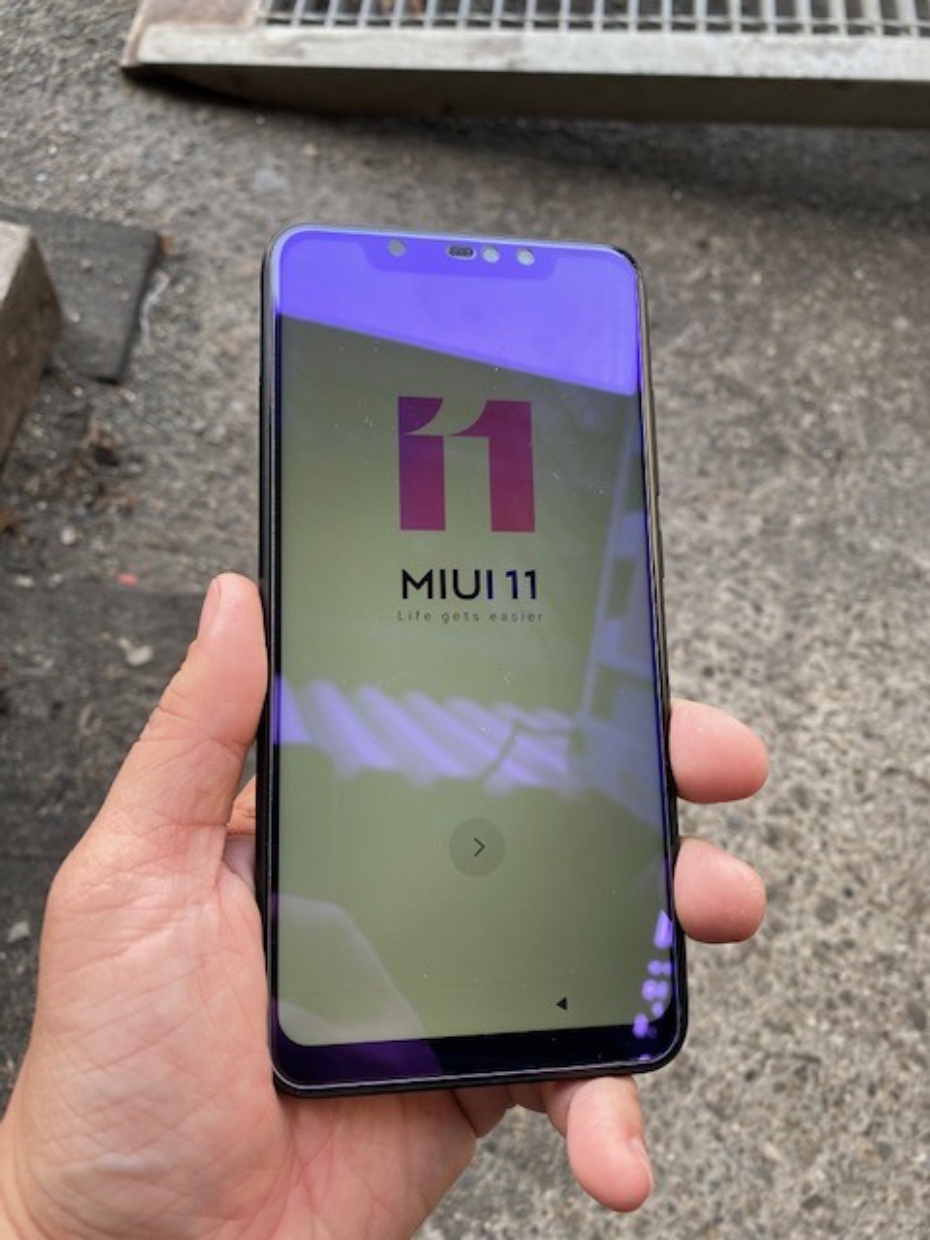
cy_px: 620
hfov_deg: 53.1
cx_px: 465
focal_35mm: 26
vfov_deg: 67.3
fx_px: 931
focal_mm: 4.25
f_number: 1.8
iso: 50
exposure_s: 1/121
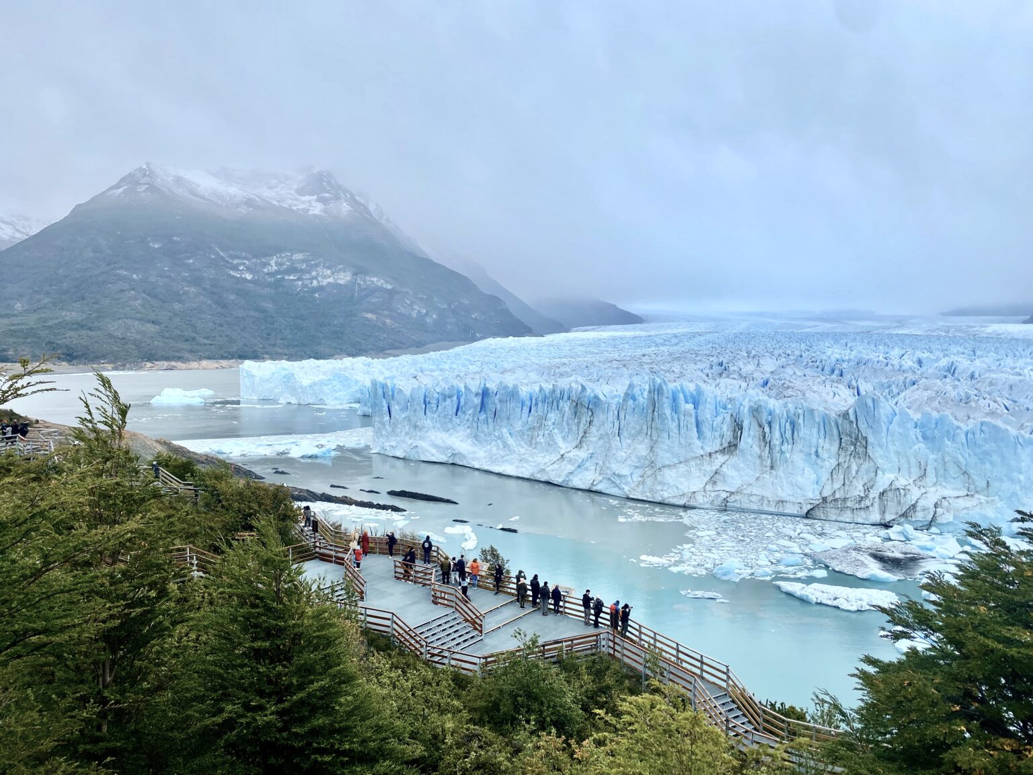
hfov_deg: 67.3
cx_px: 516
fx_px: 776
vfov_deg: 53.1
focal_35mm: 26
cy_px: 388
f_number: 1.8
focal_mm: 4.25
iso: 32
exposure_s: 1/1779
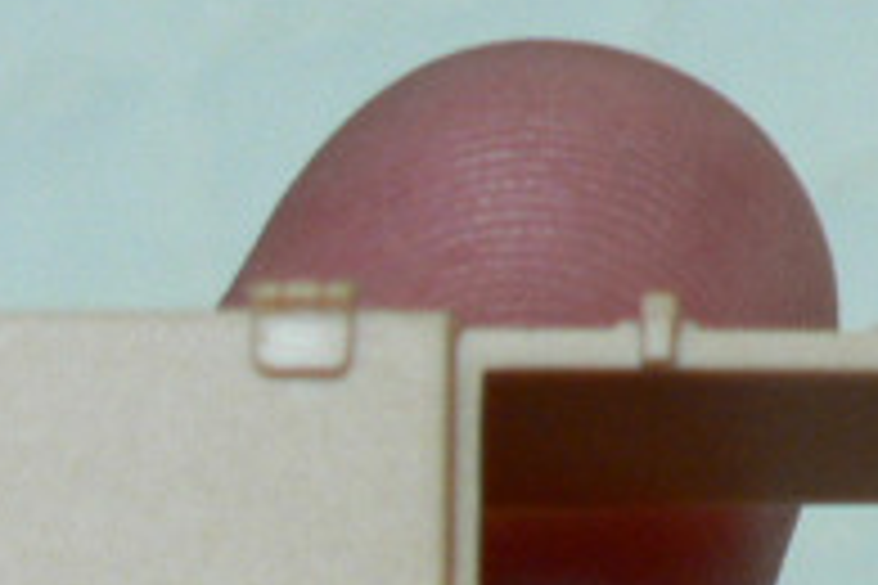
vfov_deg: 6.7
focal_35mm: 197
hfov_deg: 10.4
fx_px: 4804
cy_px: 1314
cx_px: 563
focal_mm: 6
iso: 100
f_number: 2.8
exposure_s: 1/20
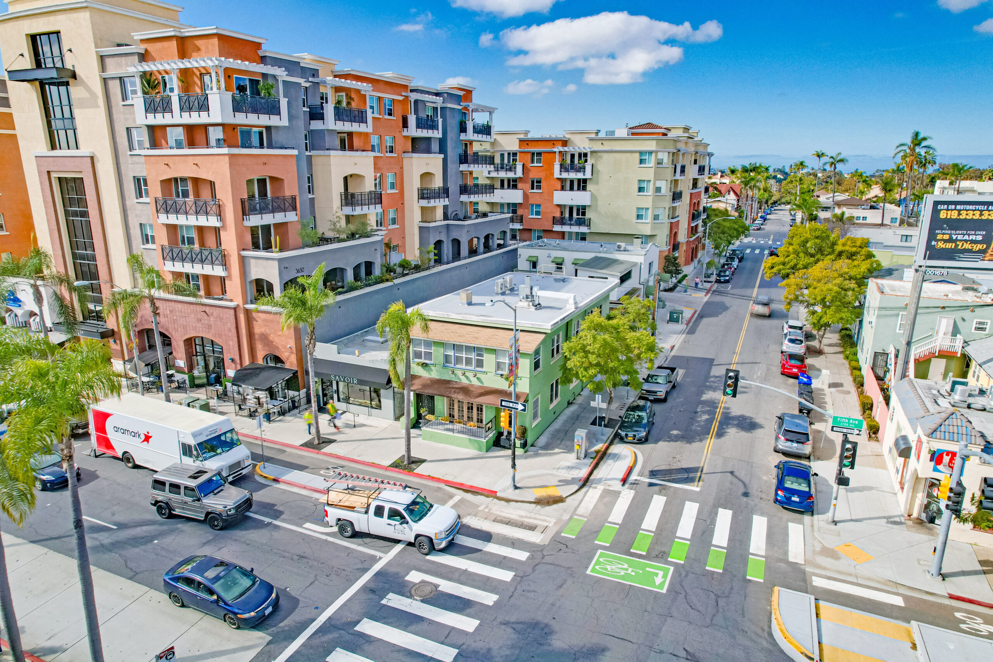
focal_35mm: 22
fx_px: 607
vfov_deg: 57.2
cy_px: 331
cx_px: 496
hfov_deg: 78.6
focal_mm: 8.4
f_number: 2.8
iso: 130
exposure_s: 1/2000
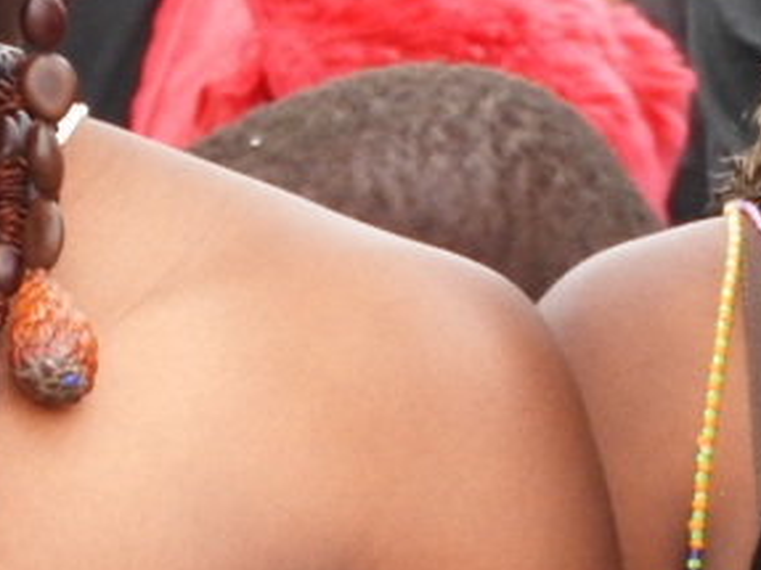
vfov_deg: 0.9
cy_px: -98
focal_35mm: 1606
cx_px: 522
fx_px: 35292
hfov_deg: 1.2
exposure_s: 1/125
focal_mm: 71.7
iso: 200
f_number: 5.6
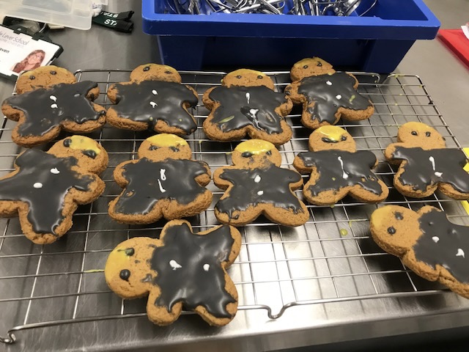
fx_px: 379
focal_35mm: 28
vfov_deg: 49.7
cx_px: 234
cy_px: 176
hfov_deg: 63.4
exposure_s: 1/25
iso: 40
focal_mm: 3.99
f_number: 1.8
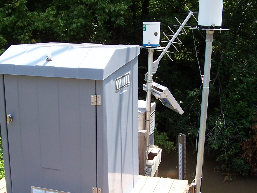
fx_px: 393
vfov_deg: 27.5
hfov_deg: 36.2
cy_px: 115
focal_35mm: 53
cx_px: 126
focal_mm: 6.3
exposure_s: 1/500
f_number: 2.8
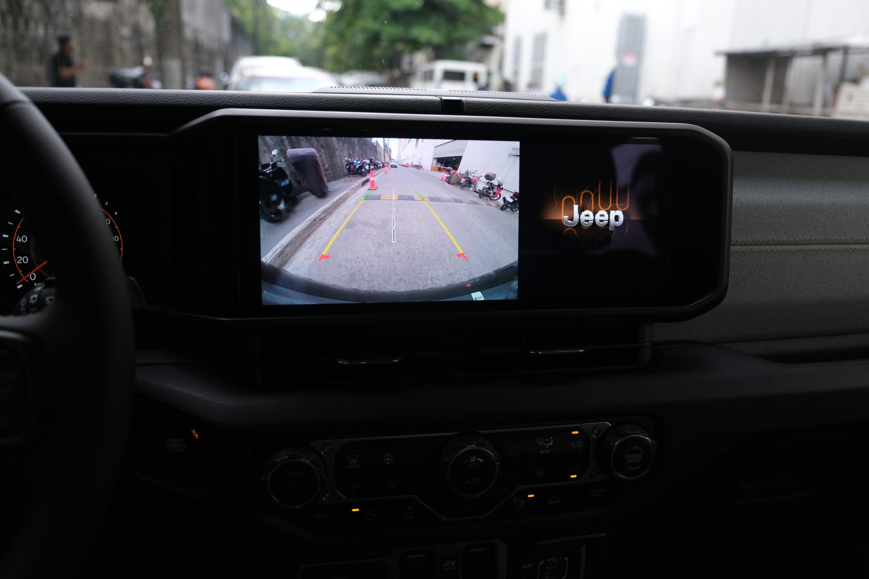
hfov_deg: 63.7
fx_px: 700
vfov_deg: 45.0
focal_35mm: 29
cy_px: 290
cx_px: 434
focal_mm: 19.6
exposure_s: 1/100
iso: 160
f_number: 2.8
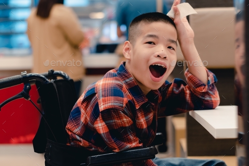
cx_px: 124
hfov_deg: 27.0
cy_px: 83
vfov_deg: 18.2
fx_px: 519
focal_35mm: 75
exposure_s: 1/125
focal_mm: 50
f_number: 1.8
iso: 400
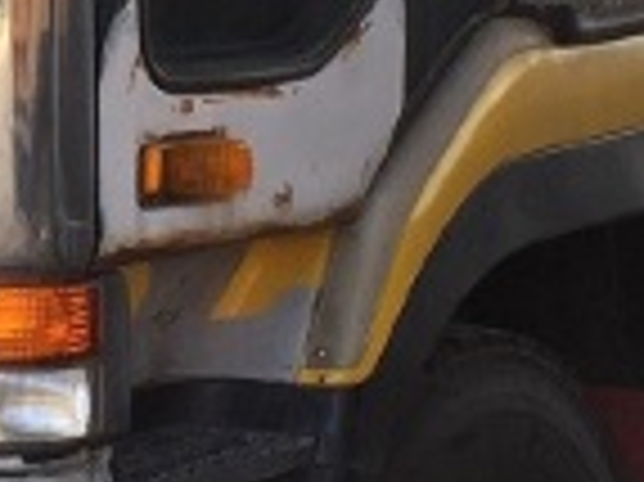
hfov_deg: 12.0
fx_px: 3011
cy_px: -90
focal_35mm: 162
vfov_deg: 9.0
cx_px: -68
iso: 32
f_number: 2.2
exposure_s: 1/227
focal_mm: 4.15
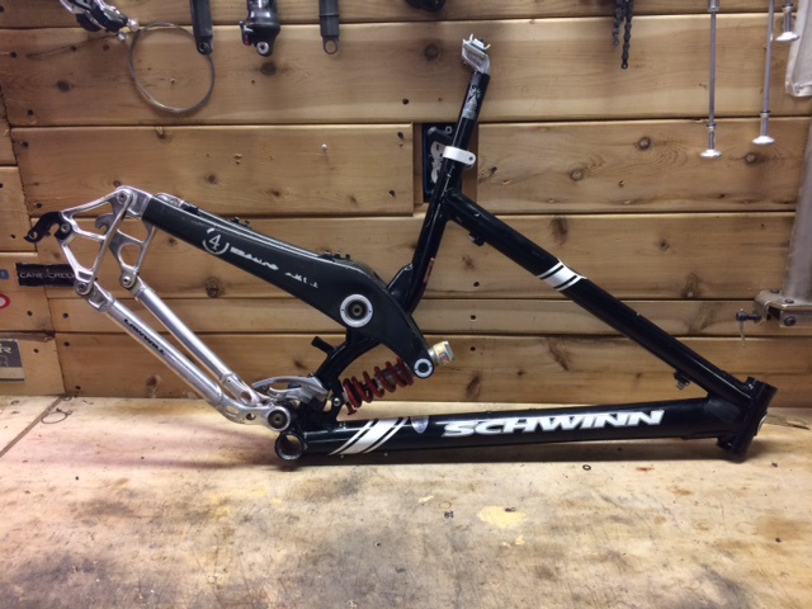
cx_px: 406
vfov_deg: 48.2
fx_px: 680
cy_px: 304
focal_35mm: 29
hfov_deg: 61.7
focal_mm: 4.15
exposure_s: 1/30
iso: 125
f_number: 2.2
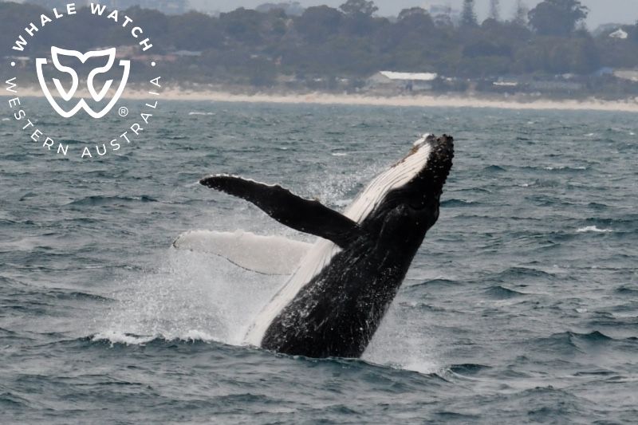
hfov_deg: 4.3
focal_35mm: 480
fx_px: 8504
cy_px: 212
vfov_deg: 2.9
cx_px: 319
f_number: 8
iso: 360
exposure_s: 1/2000
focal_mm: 320
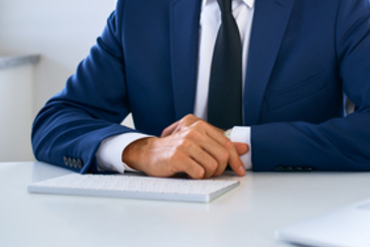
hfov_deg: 26.5
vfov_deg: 17.8
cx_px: 300
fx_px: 771
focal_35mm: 75
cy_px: 8
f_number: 2.2
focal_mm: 35
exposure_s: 1/250
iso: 100
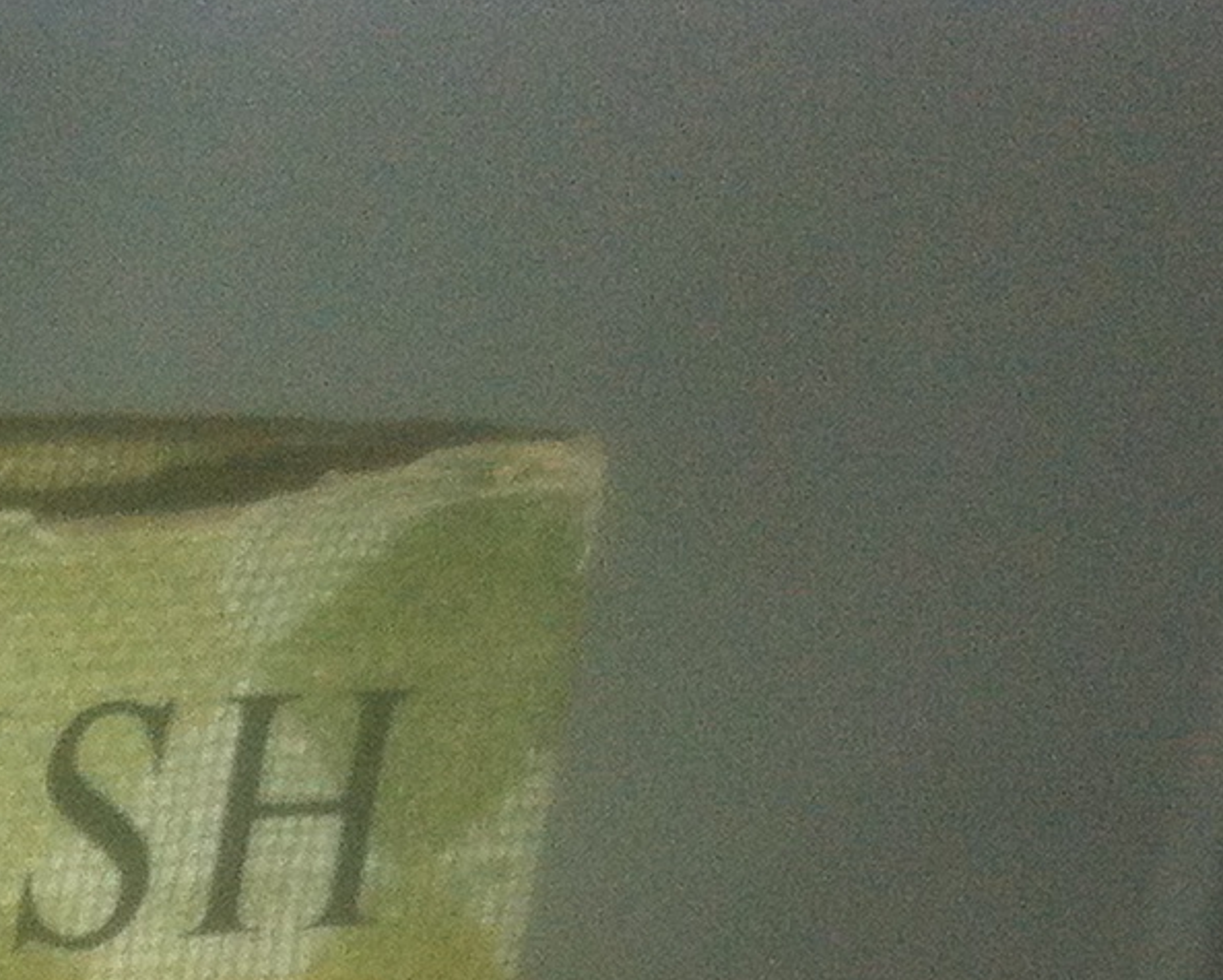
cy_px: 1910
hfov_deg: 11.9
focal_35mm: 149
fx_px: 5396
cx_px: -1000
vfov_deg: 9.7
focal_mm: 3.85
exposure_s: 1/60
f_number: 2.8
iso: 100
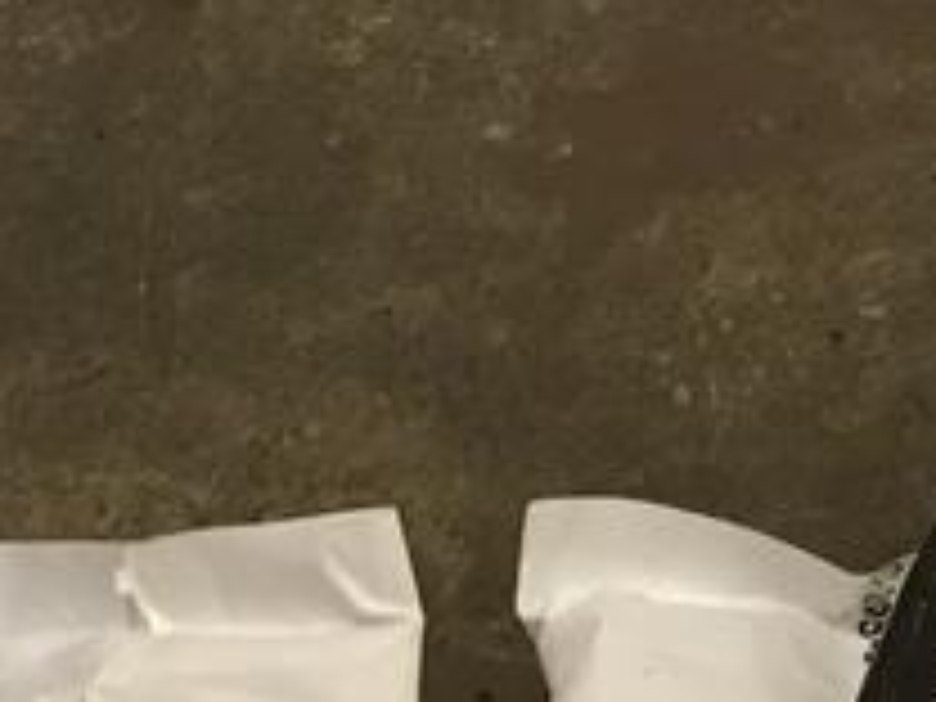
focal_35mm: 143
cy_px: 1436
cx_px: 392
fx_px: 3867
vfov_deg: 9.6
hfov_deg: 13.8
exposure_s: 1/30
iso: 160
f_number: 2.2
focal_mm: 4.15
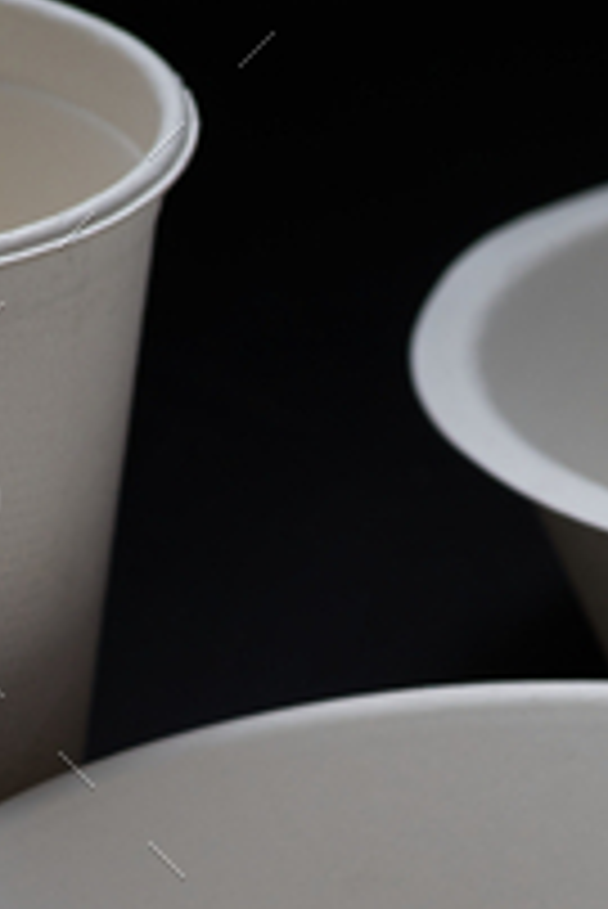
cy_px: 711
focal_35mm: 292
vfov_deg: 7.0
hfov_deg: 4.7
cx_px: 459
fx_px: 7384
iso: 250
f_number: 10
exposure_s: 1/200
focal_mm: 100
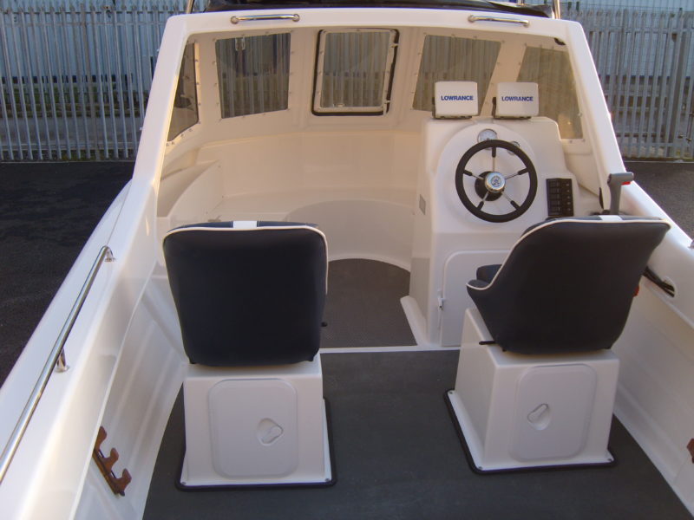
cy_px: 260
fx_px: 702
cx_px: 347
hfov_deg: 52.6
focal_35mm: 35
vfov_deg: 40.7
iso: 80
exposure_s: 1/125
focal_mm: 7.4
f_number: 2.8
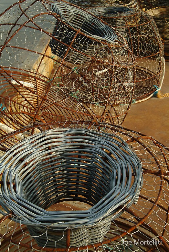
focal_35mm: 43
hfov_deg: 31.3
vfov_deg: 45.4
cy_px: 124
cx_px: 83
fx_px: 302
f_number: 8
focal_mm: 28
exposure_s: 1/250
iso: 200
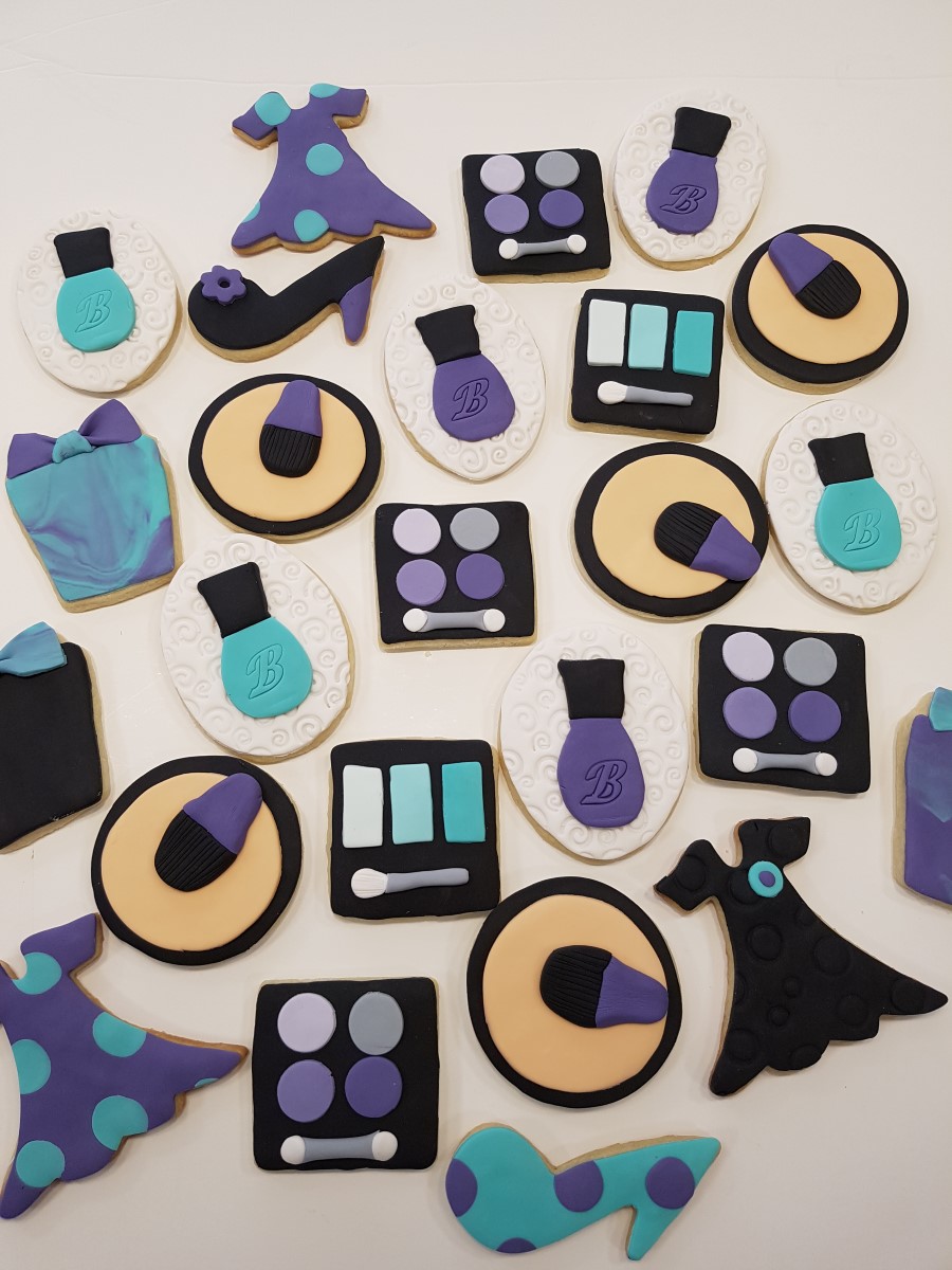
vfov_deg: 67.3
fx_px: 953
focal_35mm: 26
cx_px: 476
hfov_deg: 53.1
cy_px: 635
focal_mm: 4.2
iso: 64
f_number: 1.7
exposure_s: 1/100
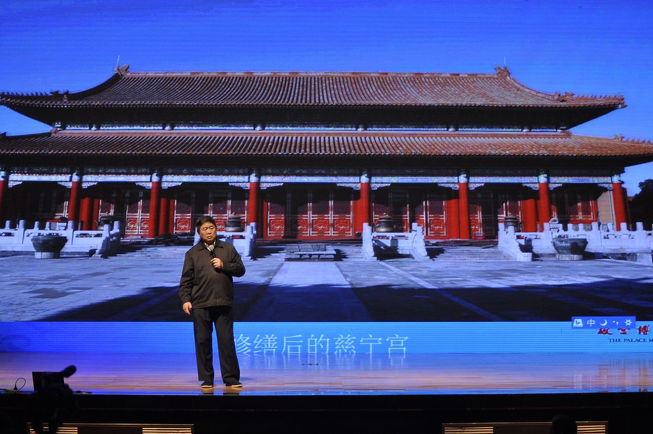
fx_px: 1902
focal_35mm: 105
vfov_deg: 13.0
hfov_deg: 19.5
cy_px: 217
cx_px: 326
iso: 500
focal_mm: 70
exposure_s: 1/100
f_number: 4
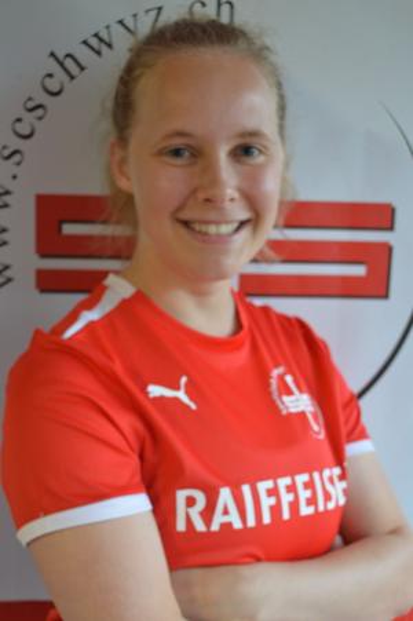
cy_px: 310
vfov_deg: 46.4
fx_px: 724
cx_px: 206
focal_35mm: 42
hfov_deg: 31.8
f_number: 4.5
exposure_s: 1/25
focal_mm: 28
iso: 400
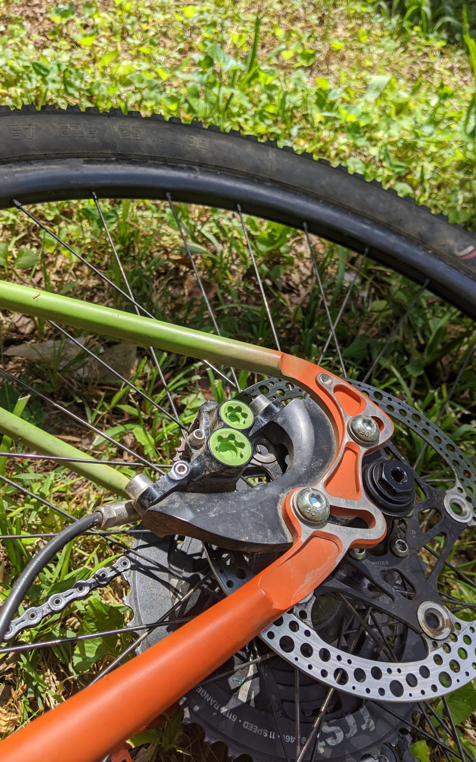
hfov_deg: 43.1
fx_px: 602
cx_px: 254
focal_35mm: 29
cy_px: 380
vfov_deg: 64.6
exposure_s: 1/2933
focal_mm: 4.44
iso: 60
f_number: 1.8
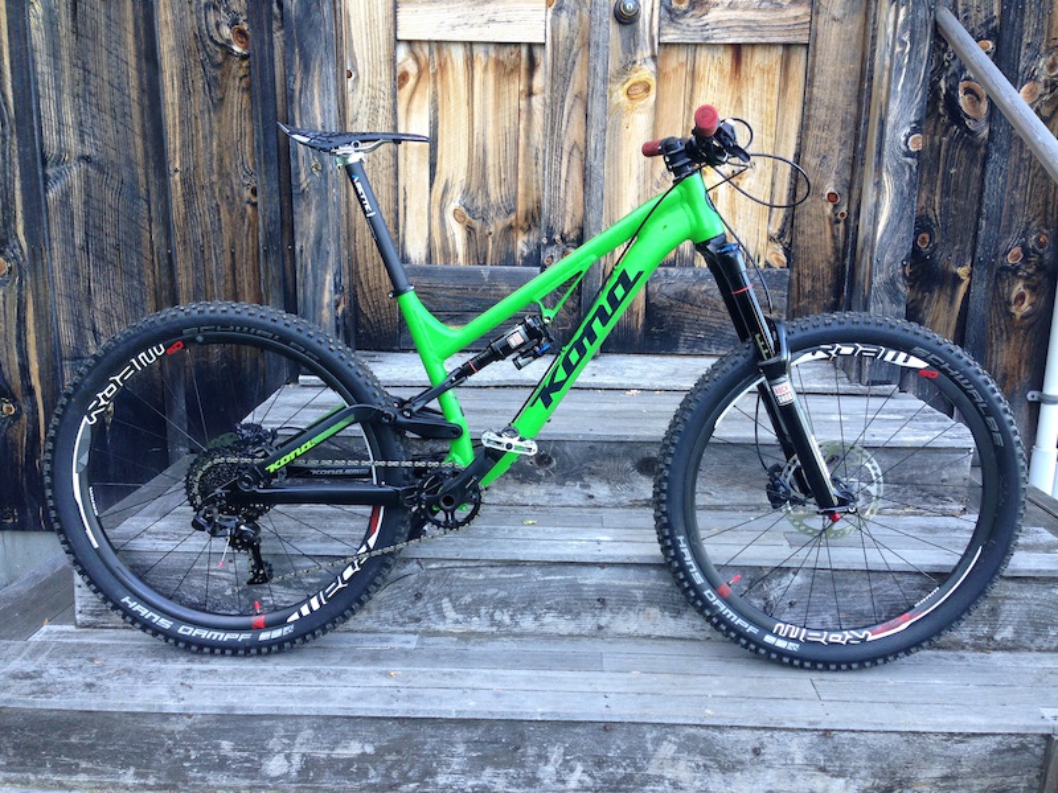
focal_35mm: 33
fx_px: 1009
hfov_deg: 55.4
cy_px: 396
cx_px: 529
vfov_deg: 42.9
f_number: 2.4
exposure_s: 1/60
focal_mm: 4.12
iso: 64
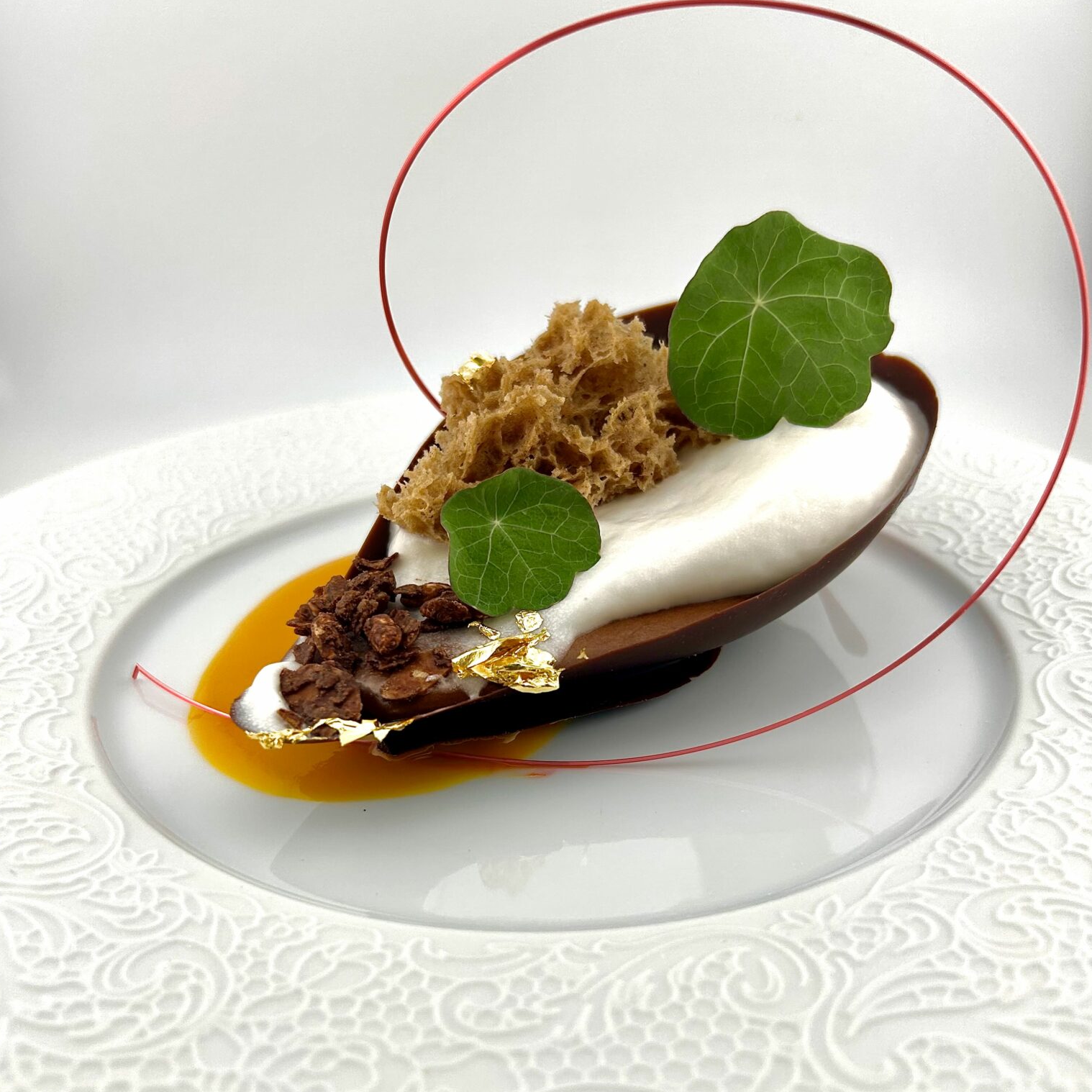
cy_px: 706
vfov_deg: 51.8
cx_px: 542
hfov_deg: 52.5
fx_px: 1106
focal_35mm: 31
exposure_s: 1/1901
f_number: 1.5
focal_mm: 5.7
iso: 50
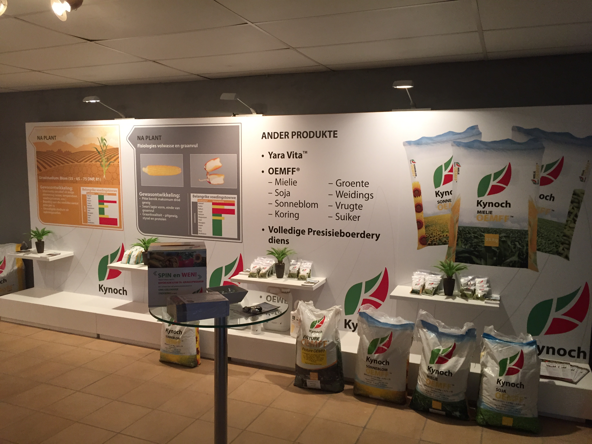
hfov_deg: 61.7
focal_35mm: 29
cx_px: 296
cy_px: 222
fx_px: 496
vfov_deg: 48.2
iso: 64
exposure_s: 1/30
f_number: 2.2
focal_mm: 4.15
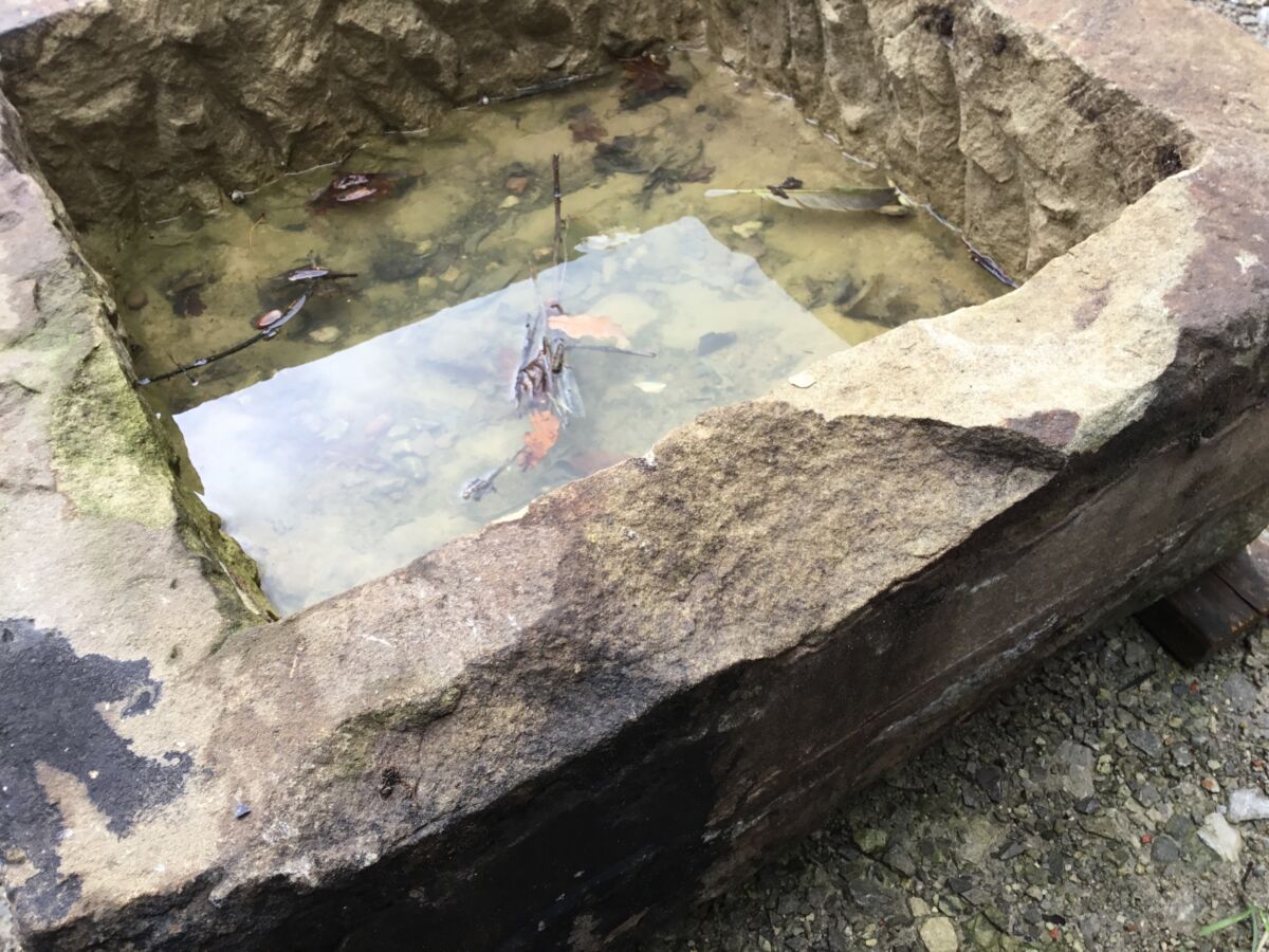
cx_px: 634
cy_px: 476
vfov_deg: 45.4
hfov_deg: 58.4
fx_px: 1136
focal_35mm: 31
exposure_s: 1/127
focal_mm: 3.3
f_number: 2.4
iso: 25
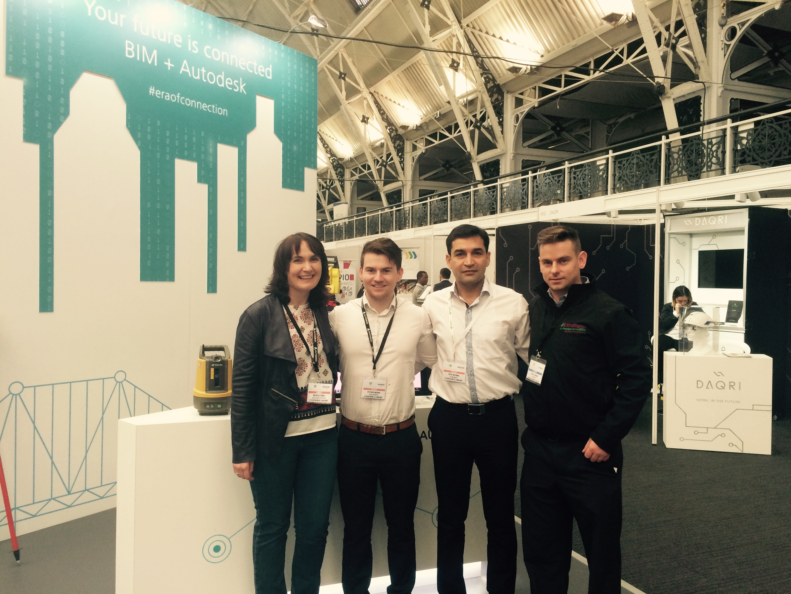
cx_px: 396
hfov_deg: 61.7
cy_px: 297
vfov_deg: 48.2
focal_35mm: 29
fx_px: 663
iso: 40
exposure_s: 1/30
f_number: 2.2
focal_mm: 4.15
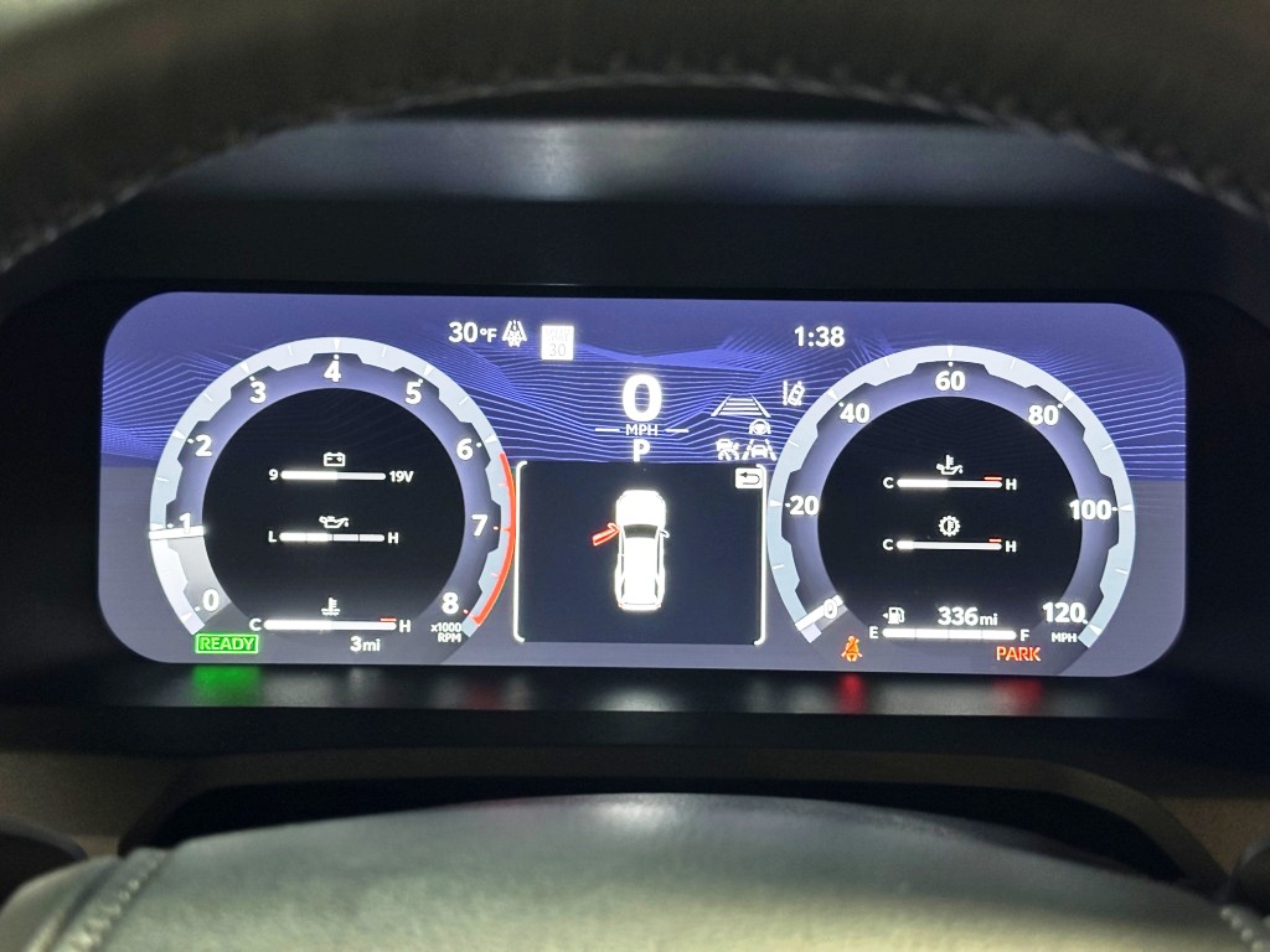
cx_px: 635
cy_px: 476
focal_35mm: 48
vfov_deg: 30.3
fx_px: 1761
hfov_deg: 39.7
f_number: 1.78
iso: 500
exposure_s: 1/30
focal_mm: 6.86
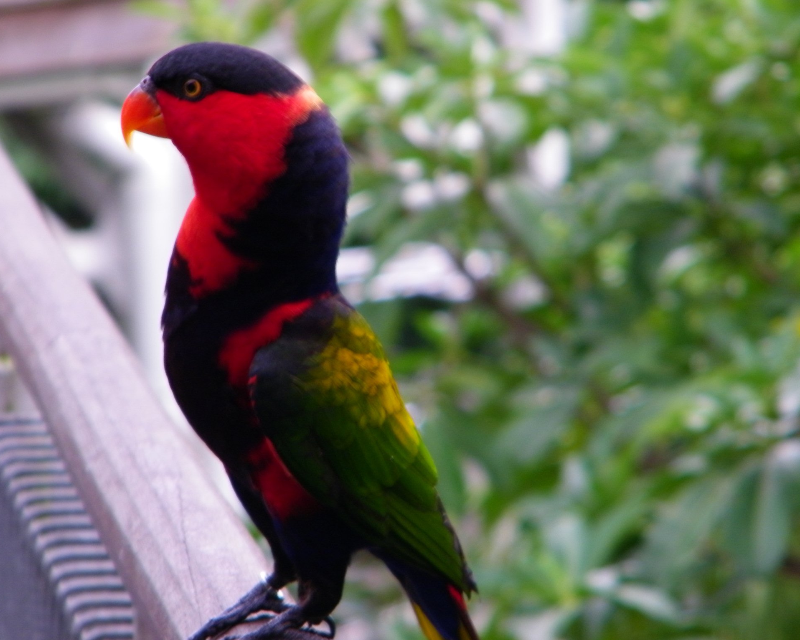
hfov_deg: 6.8
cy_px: 320
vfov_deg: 5.4
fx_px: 6748
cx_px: 425
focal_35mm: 285
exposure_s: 1/30
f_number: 5.4
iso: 80
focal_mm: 48.7
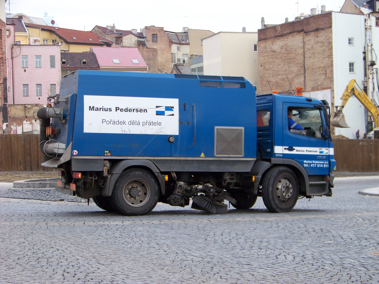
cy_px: 142
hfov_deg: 25.0
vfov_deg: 18.9
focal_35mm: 78
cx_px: 190
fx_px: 854
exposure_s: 1/200
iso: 64
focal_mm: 13.2
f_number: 3.2
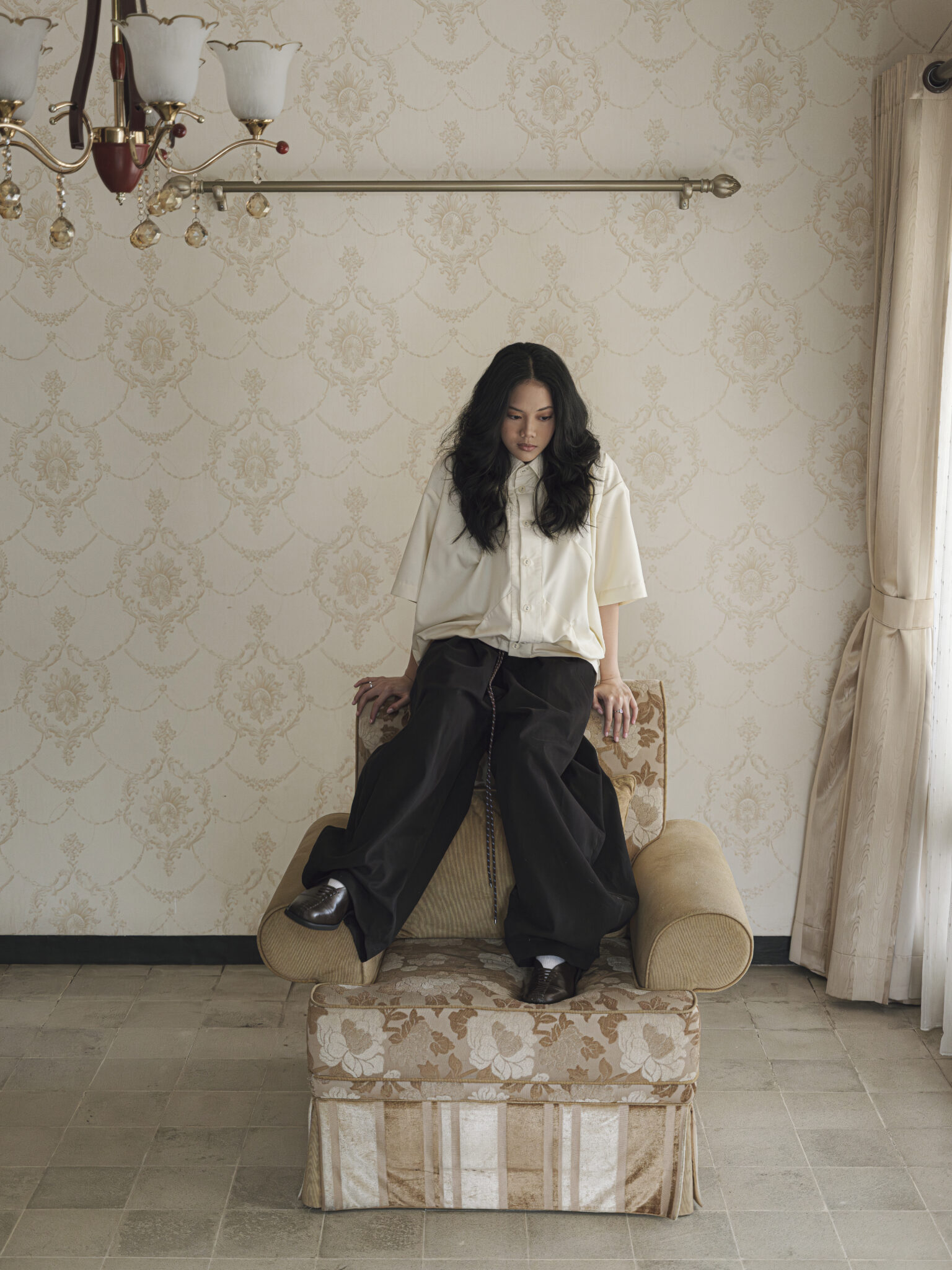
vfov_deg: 36.8
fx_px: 1907
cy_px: 635
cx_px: 476
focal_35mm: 52
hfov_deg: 28.0
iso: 3200
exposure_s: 1/100
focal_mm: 65.2
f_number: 5.6
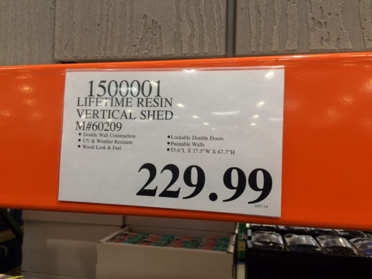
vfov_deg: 48.2
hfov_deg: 61.7
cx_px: 186
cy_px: 140
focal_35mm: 29
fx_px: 312
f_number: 2.2
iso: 80
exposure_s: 1/30
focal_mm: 4.15
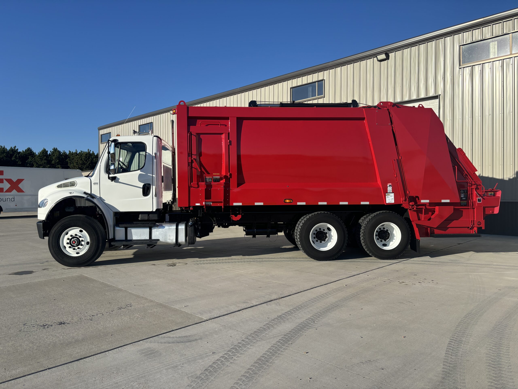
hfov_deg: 67.3
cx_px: 259
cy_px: 194
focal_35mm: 26
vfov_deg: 53.1
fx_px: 389
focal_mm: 5.96
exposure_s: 1/3021
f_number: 1.6
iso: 50
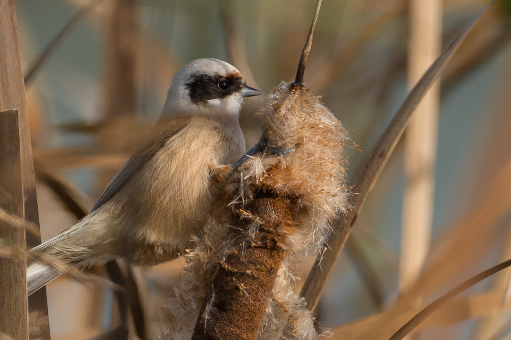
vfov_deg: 1.7
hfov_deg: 2.6
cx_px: 217
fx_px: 11453
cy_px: 175
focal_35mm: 807
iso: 400
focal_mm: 700
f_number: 6.3
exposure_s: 1/1250
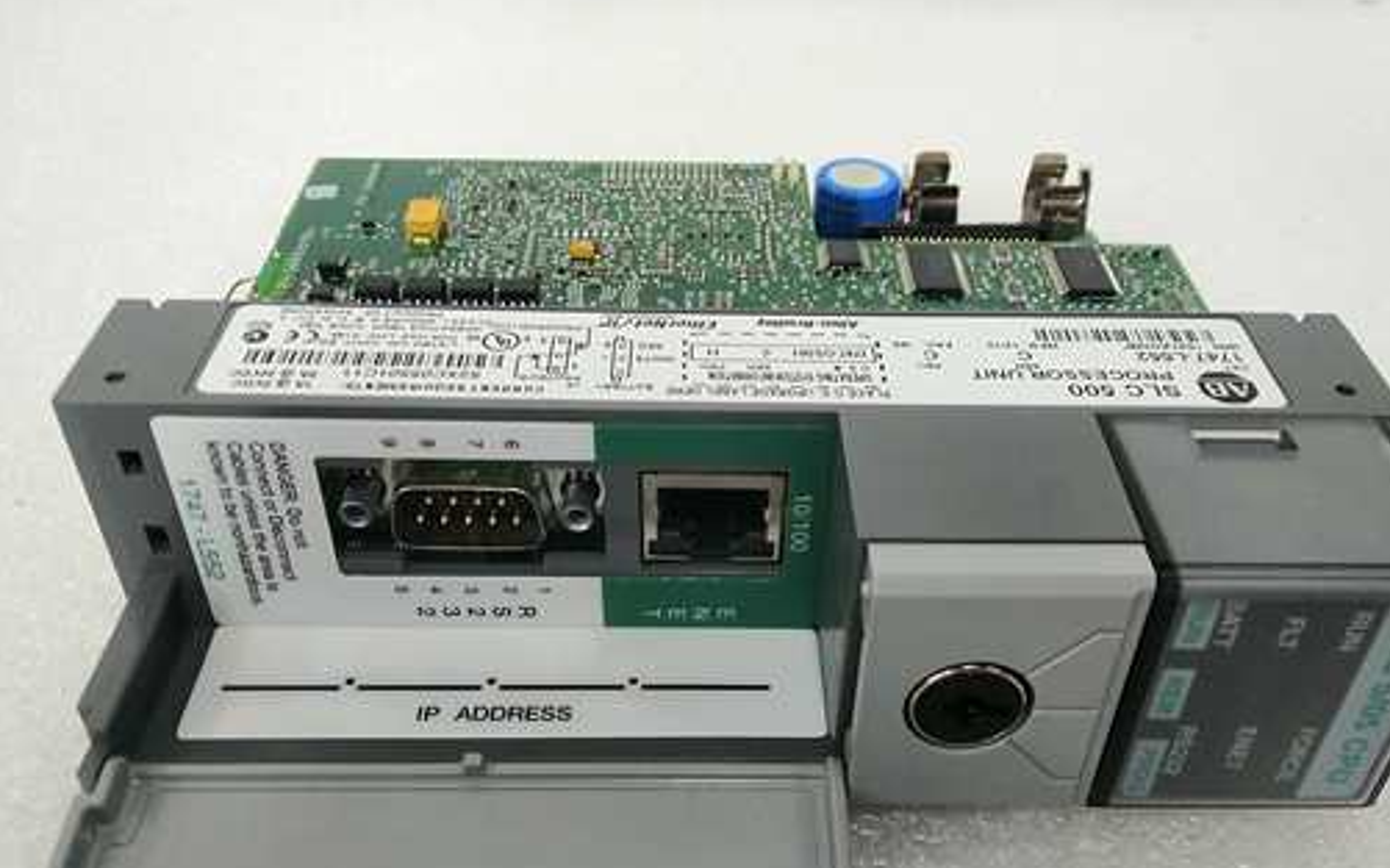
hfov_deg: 58.1
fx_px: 1250
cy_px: 580
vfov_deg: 37.9
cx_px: 735
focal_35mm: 33
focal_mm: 3.44
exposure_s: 1/33.3
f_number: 2
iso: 549
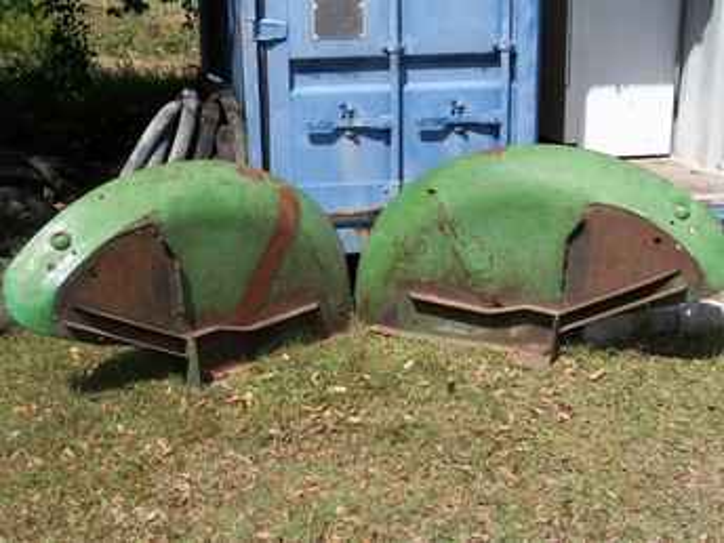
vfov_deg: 28.6
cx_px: 362
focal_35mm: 51
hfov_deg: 37.5
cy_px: 272
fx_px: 1067
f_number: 4
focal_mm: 8.5
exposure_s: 1/800
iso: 80
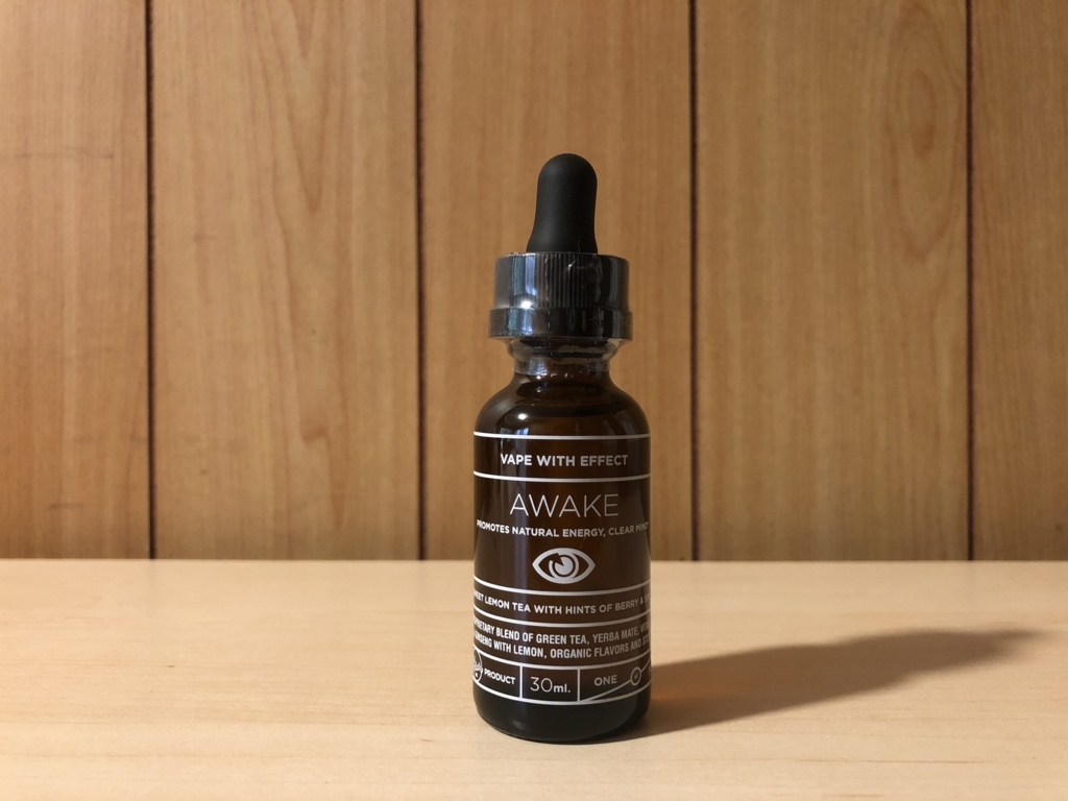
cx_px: 534
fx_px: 864
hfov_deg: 63.4
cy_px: 400
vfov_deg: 49.7
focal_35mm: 28
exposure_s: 1/6
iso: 100
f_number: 1.8
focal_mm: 4
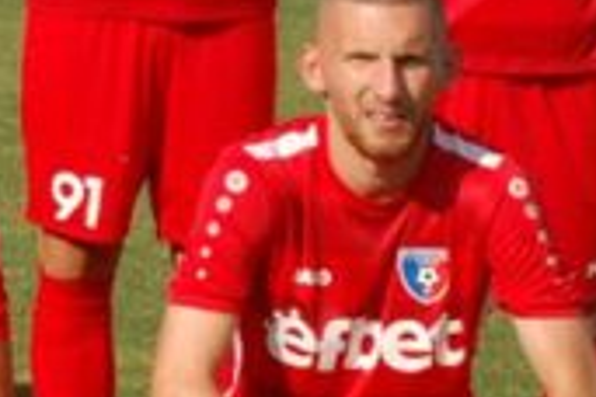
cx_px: -429
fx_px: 4061
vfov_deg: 5.6
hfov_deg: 8.1
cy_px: 14
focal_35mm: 245
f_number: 18
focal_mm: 35
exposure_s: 1/320
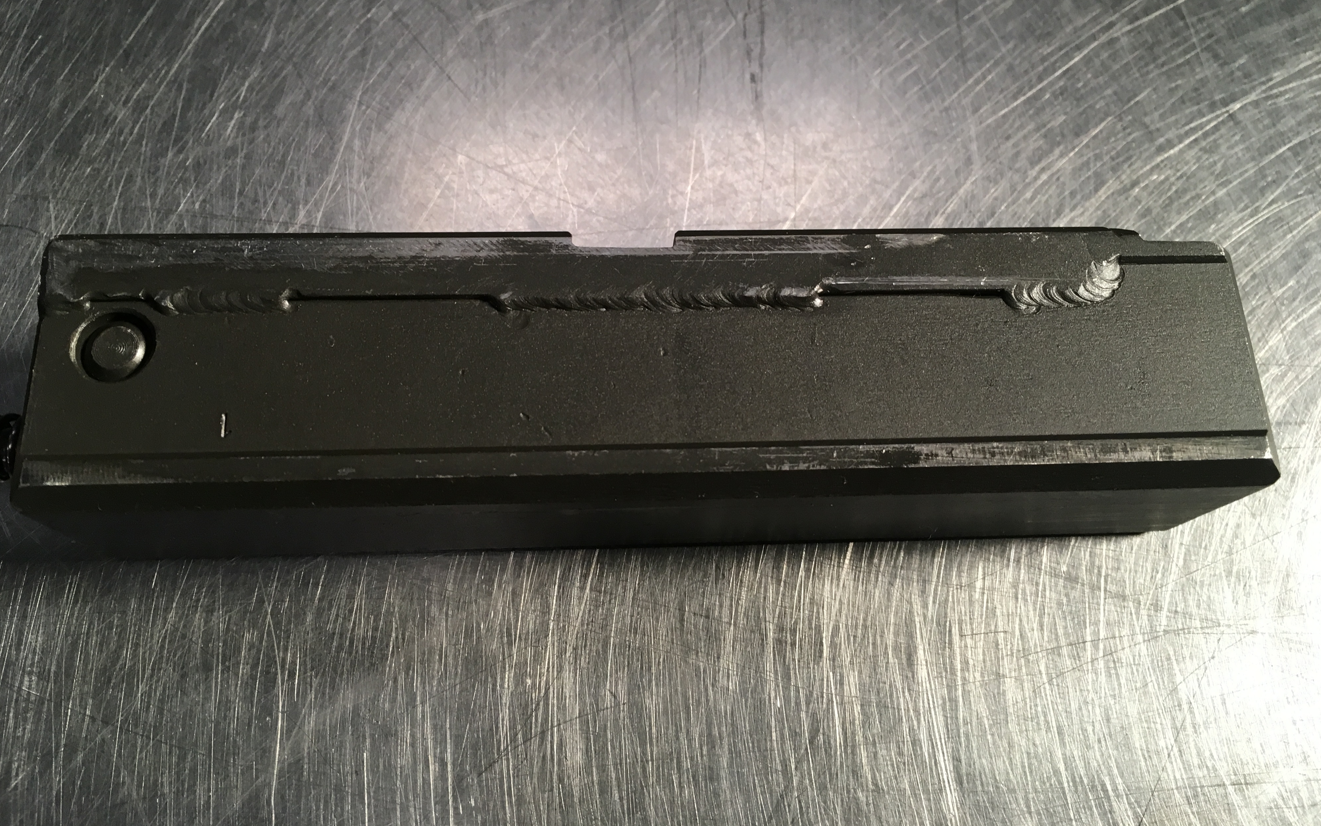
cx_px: 657
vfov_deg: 40.4
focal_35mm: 31
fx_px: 1116
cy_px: 335
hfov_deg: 61.2
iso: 64
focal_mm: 4.15
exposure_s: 1/30
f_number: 2.2
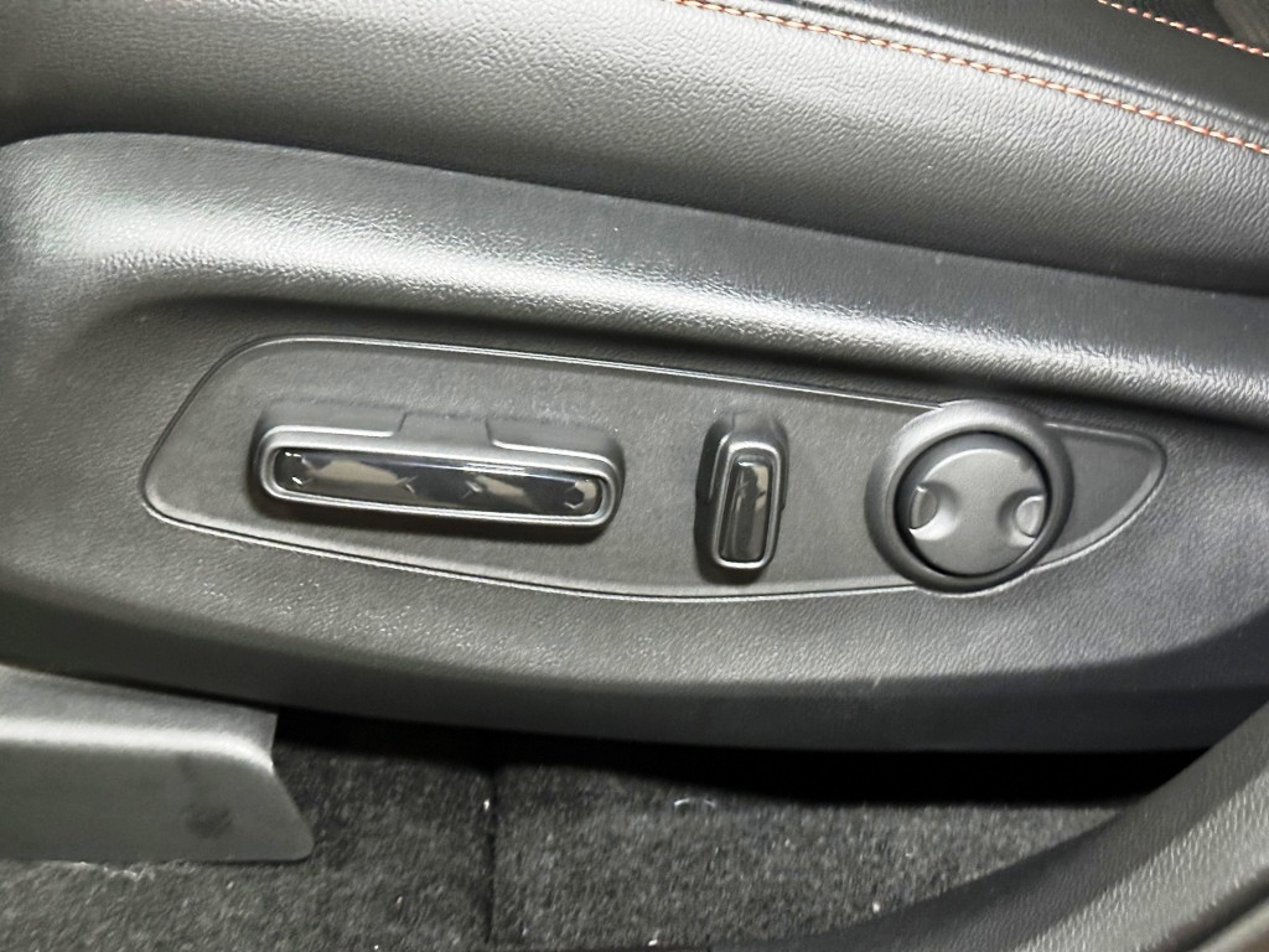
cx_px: 634
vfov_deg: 30.3
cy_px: 476
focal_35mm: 48
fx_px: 1760
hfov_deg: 39.7
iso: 640
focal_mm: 6.86
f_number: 1.78
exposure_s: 1/24
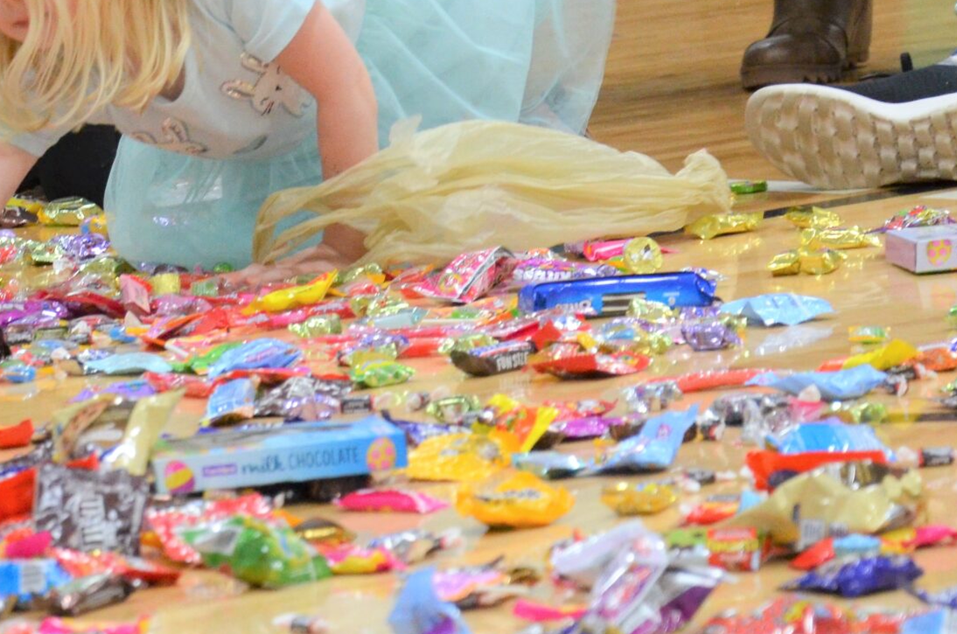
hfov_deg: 5.9
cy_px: 2
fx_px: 9313
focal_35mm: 351
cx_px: 311
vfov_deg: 3.9
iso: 1600
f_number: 5
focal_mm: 100
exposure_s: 1/160
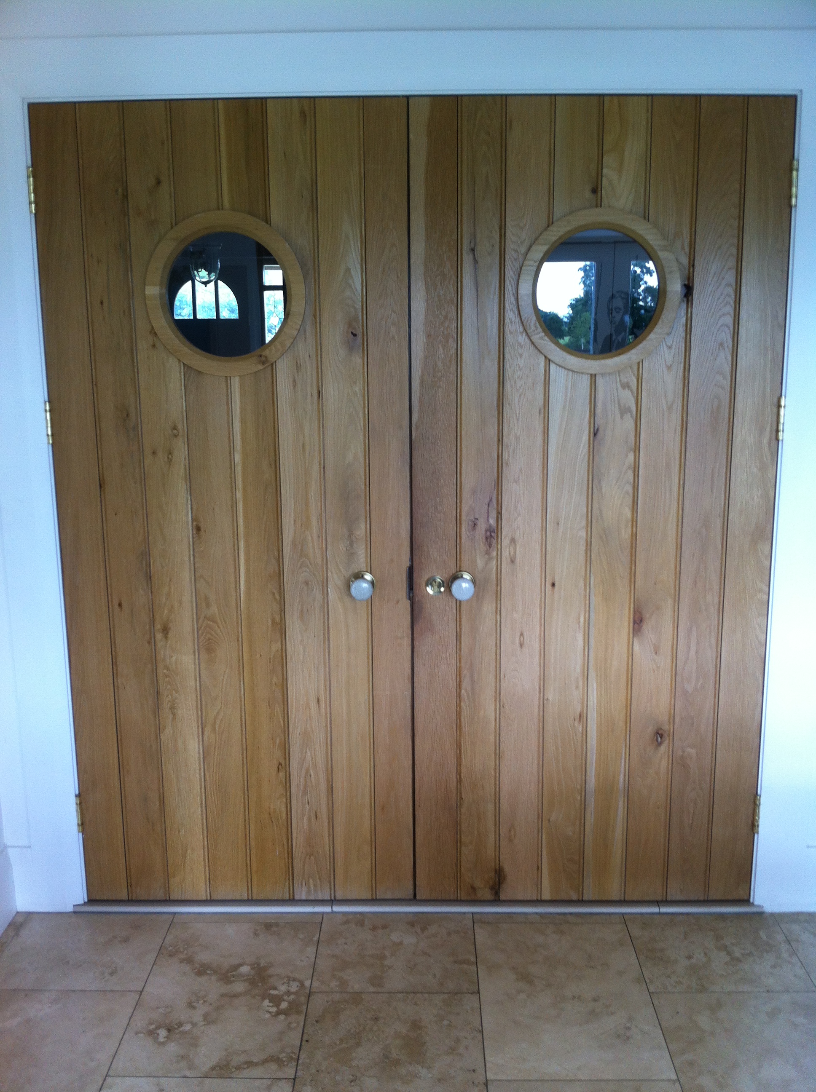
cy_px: 546
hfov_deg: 40.6
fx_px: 1103
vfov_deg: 52.7
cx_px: 408
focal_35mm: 35
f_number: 2.8
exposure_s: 1/24
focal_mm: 3.85
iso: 80
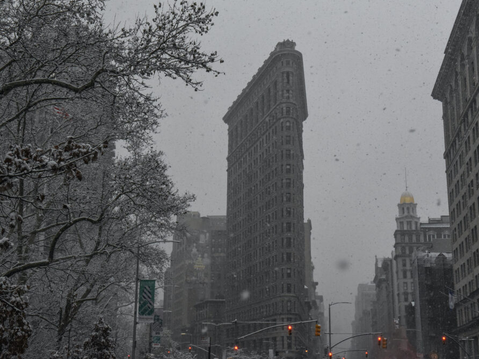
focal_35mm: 53
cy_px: 181
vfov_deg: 27.5
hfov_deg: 36.1
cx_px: 206
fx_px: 733
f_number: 16
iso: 6400
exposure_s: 1/800
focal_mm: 48
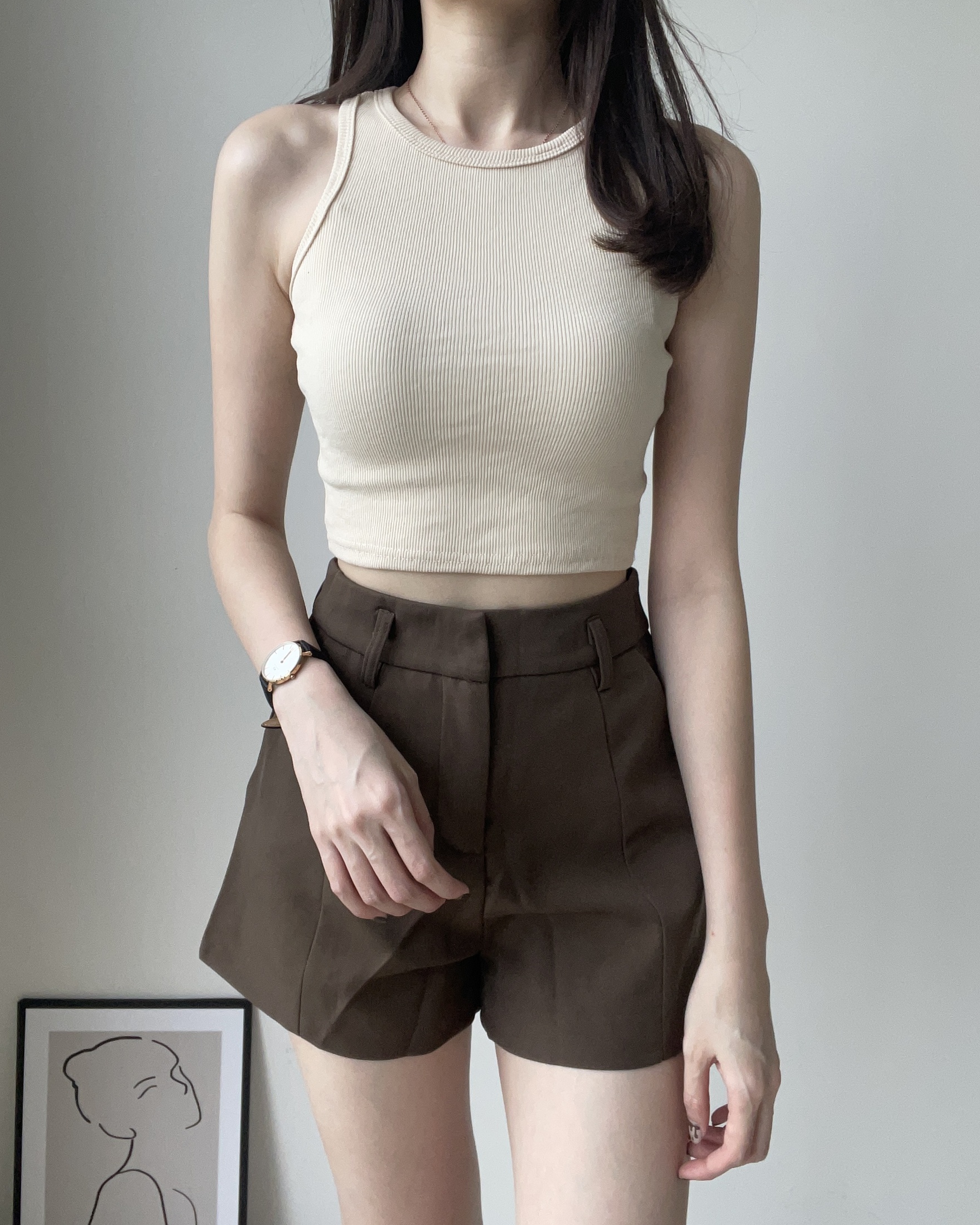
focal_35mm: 32
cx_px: 497
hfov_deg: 45.8
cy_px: 584
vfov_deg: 55.6
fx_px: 1160
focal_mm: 2.71
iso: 100
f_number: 2.2
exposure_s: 1/67
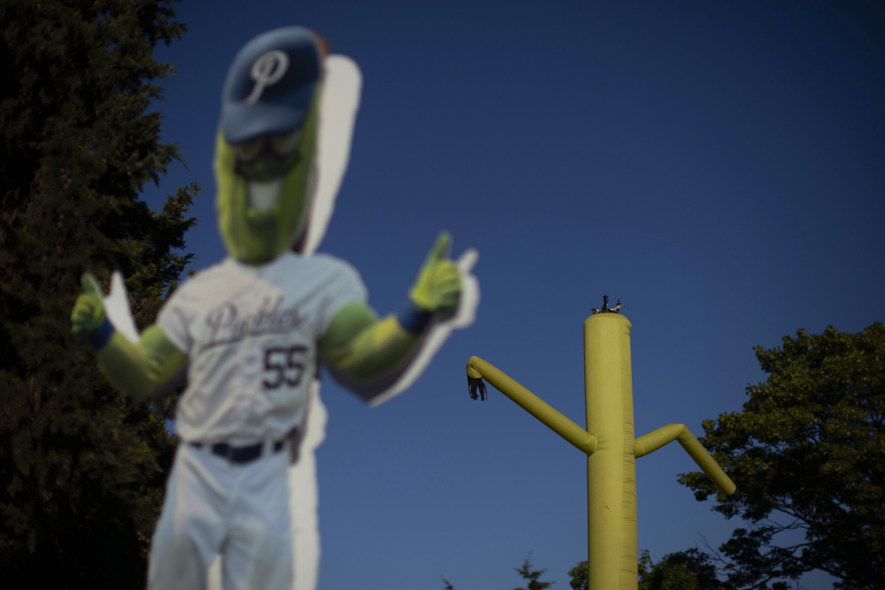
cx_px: 448
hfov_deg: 38.2
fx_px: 1278
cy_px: 290
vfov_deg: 26.0
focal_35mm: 52
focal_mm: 50
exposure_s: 1/32000
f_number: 1.6
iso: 125
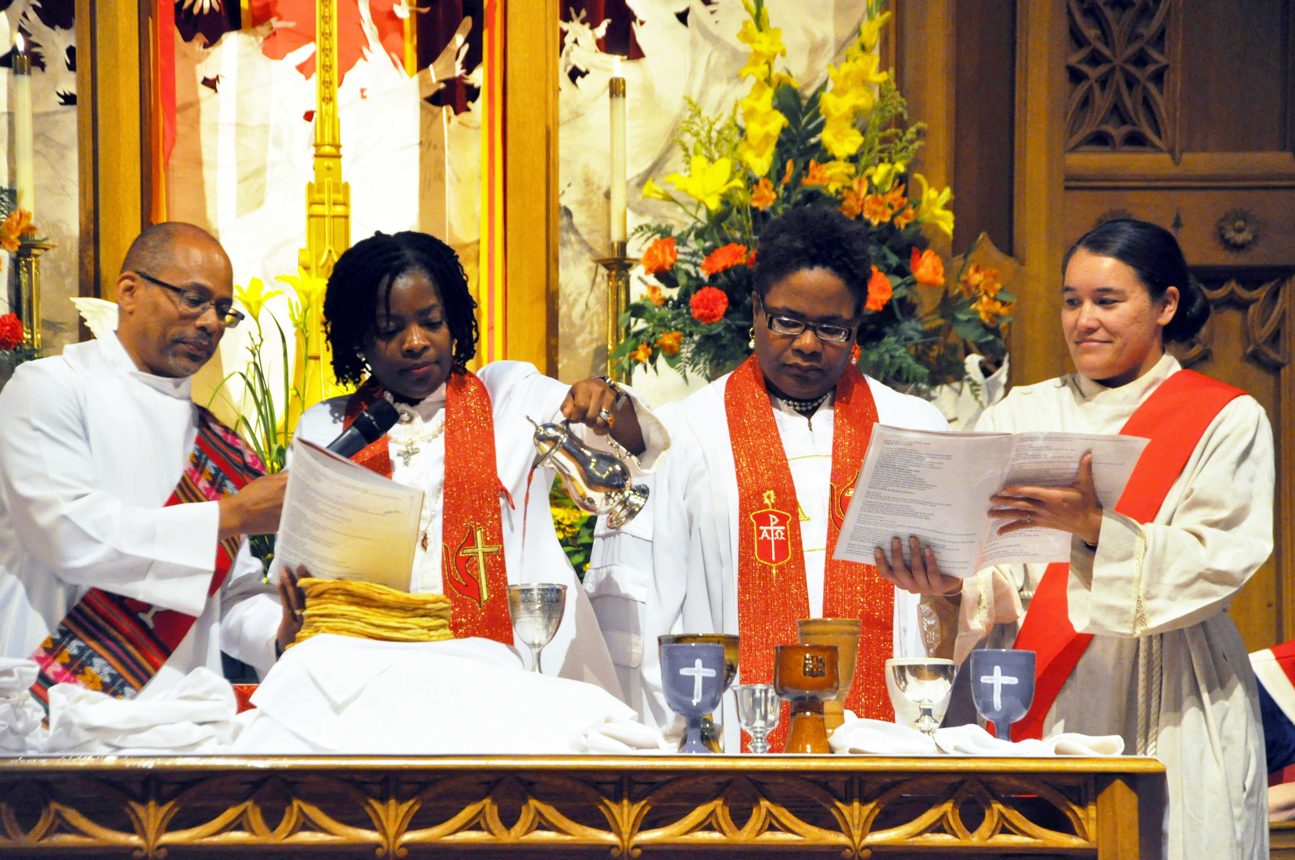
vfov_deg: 6.5
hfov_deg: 9.8
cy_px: 430
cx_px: 648
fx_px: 7545
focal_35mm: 210
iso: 1000
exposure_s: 1/40
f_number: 6
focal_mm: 140
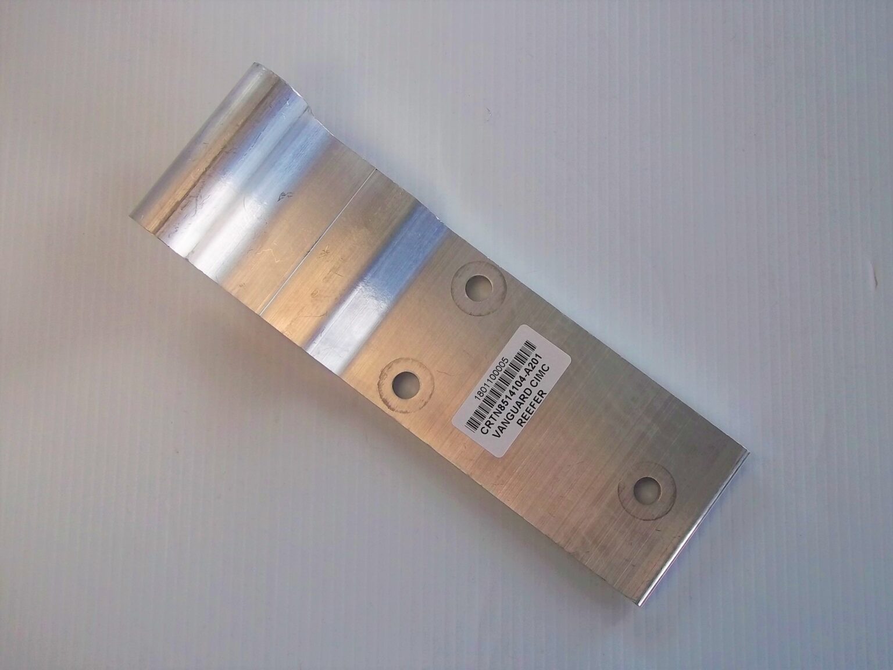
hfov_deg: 56.8
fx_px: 826
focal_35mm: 32
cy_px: 335
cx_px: 446
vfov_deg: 44.2
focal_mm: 5.7
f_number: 2.9
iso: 80
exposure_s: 1/160
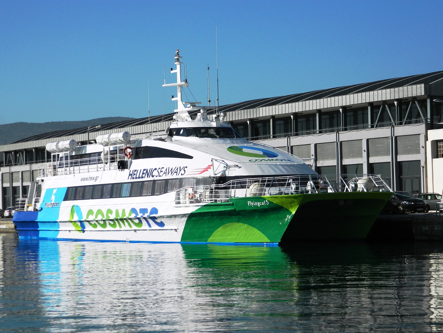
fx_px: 1318
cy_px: 166
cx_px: 222
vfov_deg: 14.4
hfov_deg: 19.1
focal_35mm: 103
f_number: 12.6
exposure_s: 1/160
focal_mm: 18.6
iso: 80
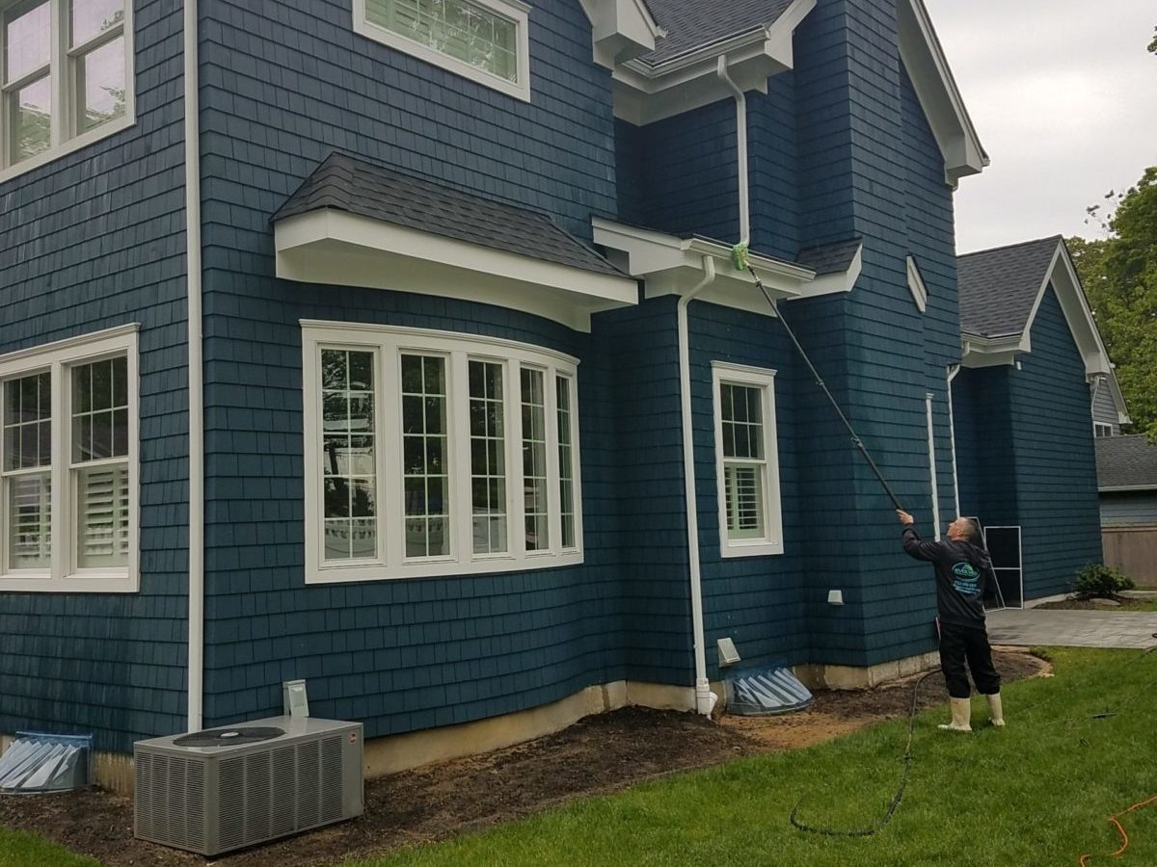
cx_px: 578
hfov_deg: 67.3
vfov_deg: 53.1
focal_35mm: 26
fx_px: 869
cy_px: 434
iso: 40
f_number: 1.7
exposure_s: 1/1156
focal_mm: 4.2
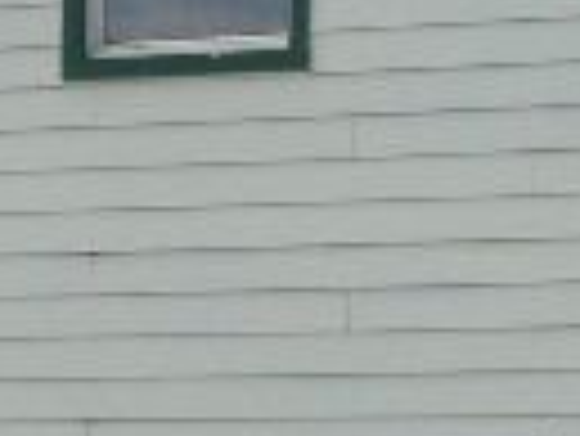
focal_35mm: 235
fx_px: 3941
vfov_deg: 6.3
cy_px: 148
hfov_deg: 8.4
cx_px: 243
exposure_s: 1/640
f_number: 5.6
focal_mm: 7.9
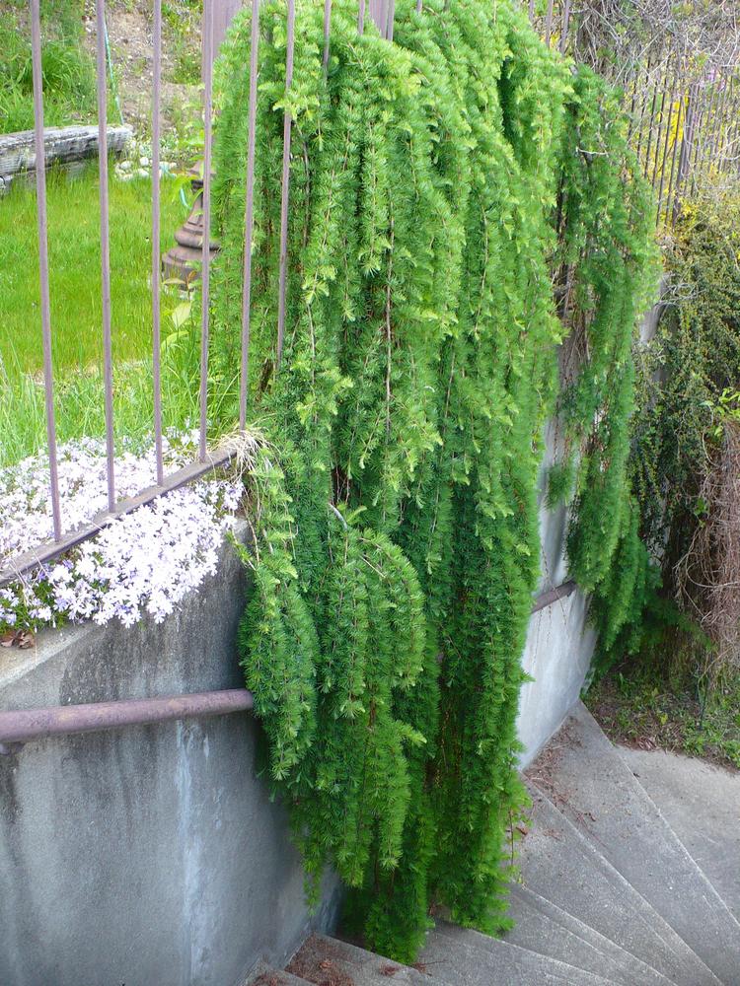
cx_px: 370
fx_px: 1055
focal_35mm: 37
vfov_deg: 50.1
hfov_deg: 38.7
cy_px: 493
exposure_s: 1/50
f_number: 2.8
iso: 100
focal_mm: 6.1
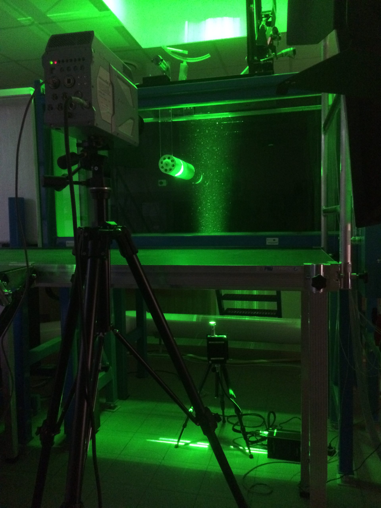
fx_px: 426
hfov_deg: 48.2
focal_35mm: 29
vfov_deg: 61.7
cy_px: 254
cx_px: 190
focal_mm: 4.15
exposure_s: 1/15
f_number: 2.2
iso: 500
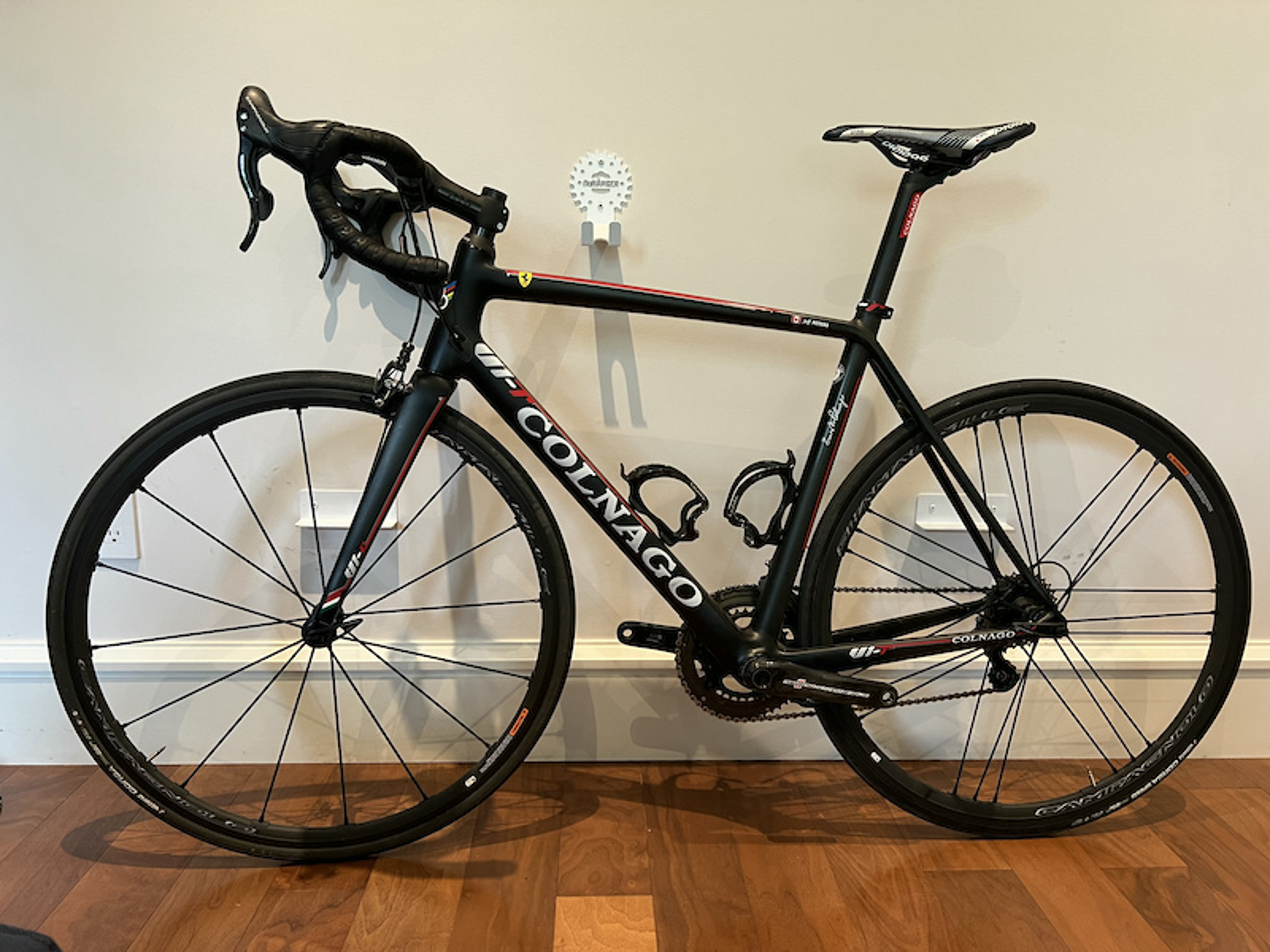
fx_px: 954
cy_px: 476
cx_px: 635
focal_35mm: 26
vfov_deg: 53.1
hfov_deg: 67.3
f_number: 1.5
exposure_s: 1/60
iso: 160
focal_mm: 5.7
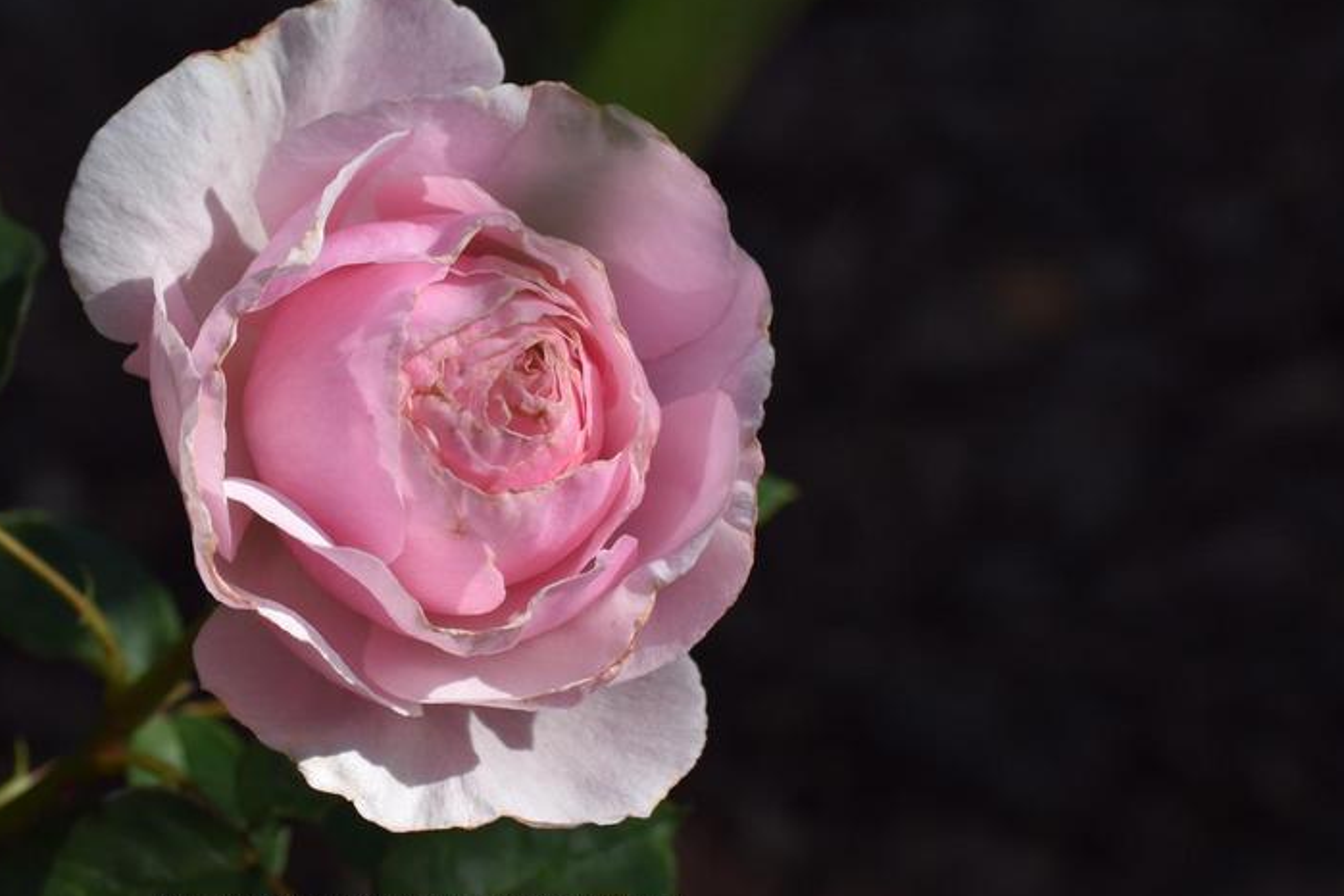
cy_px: 412
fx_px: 8810
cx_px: 421
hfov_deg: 8.7
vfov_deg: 5.8
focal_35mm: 236
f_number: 8
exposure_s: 1/500
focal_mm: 110
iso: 125
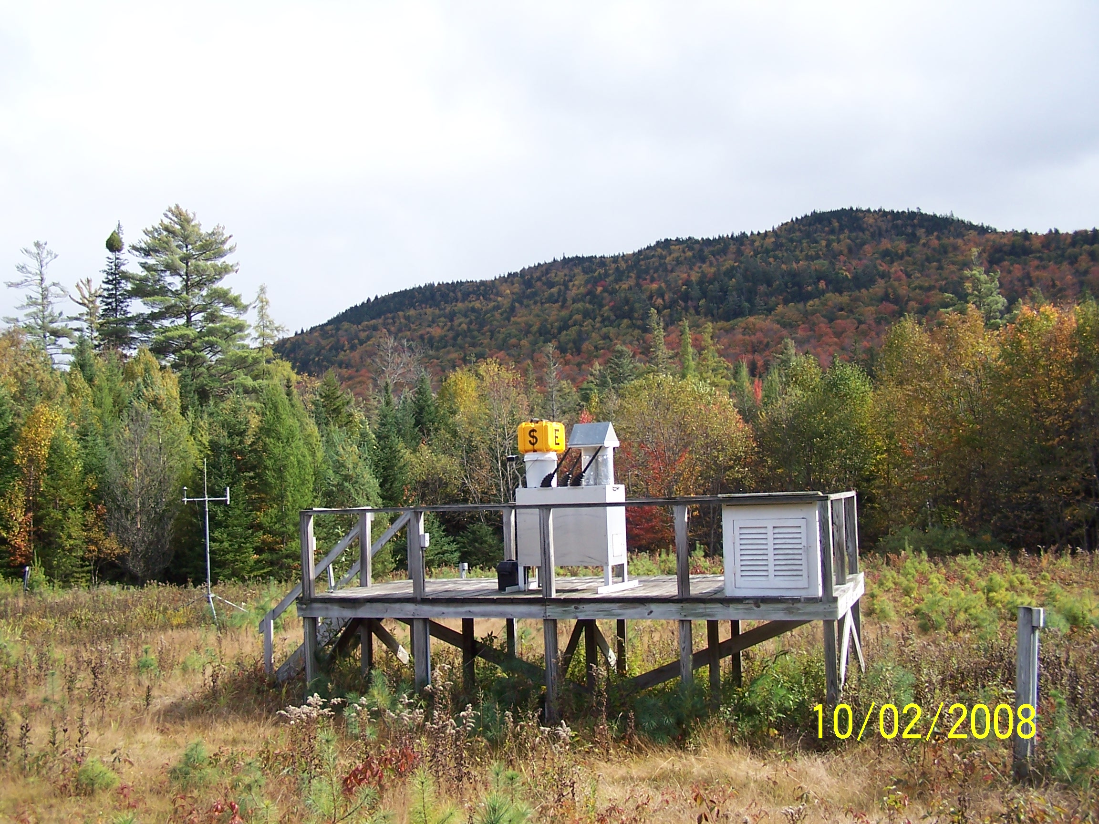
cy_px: 412
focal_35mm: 38
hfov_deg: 49.0
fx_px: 1206
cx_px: 550
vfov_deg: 37.7
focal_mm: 6.3
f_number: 2.8
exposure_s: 1/350
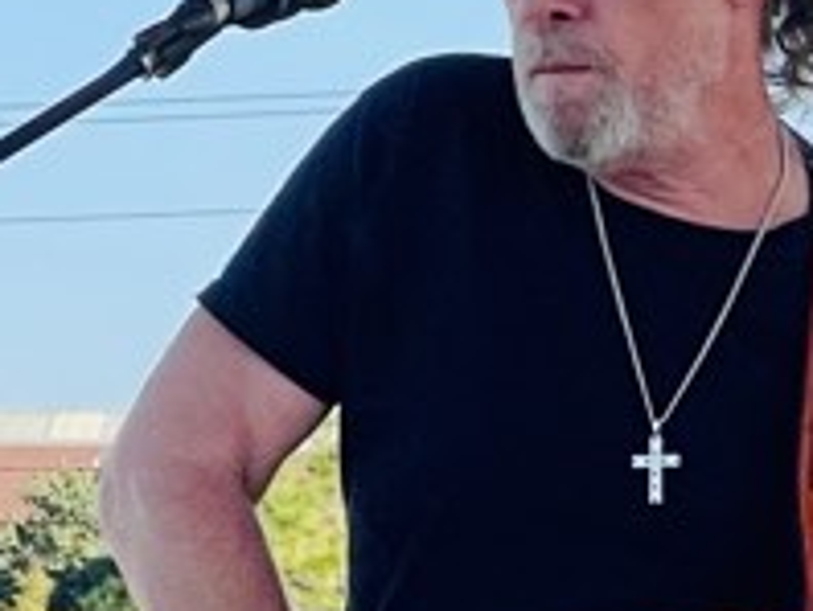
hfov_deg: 5.0
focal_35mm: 387
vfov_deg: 3.8
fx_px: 9100
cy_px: 1066
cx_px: 1774
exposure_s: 1/774
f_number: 2.2
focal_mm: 7.5
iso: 20
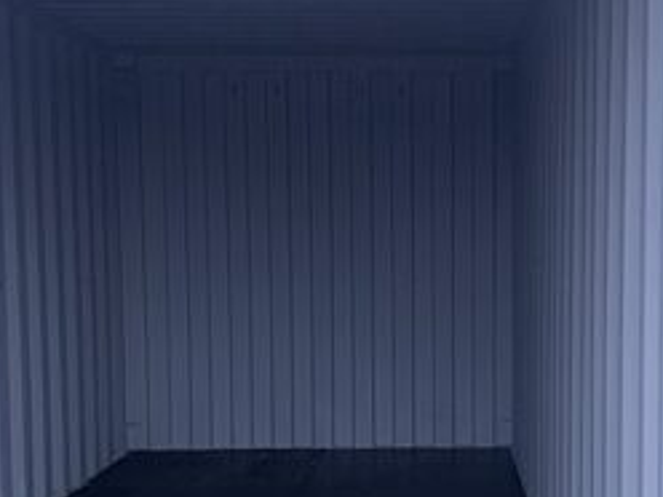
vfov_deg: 34.0
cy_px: 331
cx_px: 462
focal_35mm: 42
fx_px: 804
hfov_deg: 43.9
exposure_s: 1/30
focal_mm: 5.7
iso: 1000
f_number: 1.5
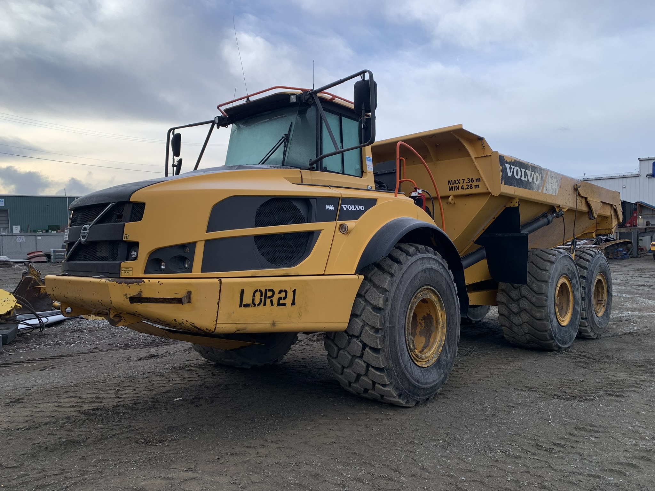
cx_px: 328
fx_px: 492
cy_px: 246
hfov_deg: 67.3
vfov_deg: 53.1
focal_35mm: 26
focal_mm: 4.25
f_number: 1.8
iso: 25
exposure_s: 1/537
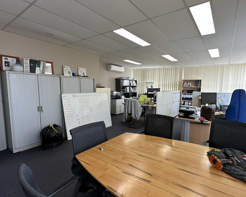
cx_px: 141
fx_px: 131
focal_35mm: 18
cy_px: 100
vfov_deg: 73.8
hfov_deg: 85.8
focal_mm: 2.22
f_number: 2.2
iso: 64
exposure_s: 1/100
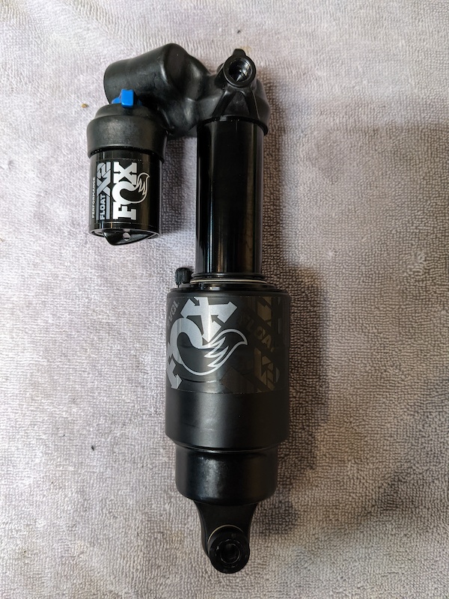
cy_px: 300
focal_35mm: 27
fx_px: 467
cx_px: 224
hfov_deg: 51.4
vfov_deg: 65.3
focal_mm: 4.38
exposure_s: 1/50
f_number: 1.73
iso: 323
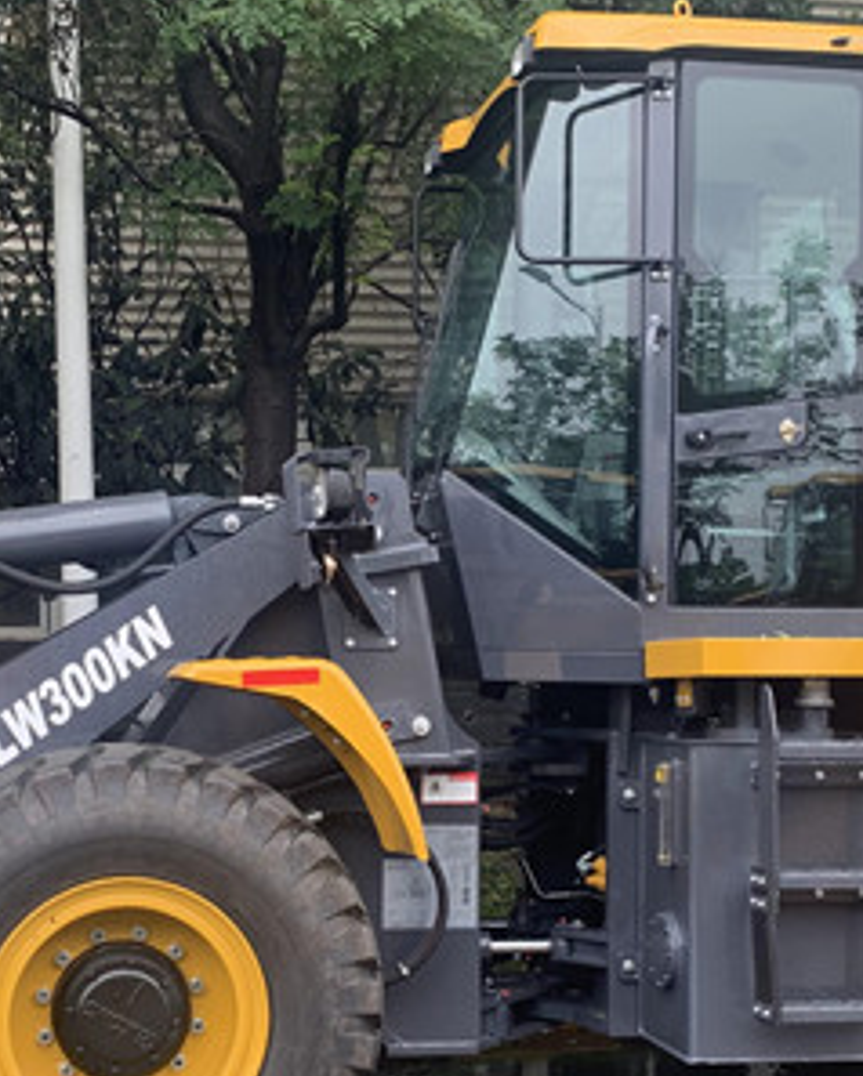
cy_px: 703
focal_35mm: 64
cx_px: 370
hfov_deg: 23.9
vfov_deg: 29.4
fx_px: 2041
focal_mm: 4.25
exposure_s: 1/122
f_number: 1.8
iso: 25
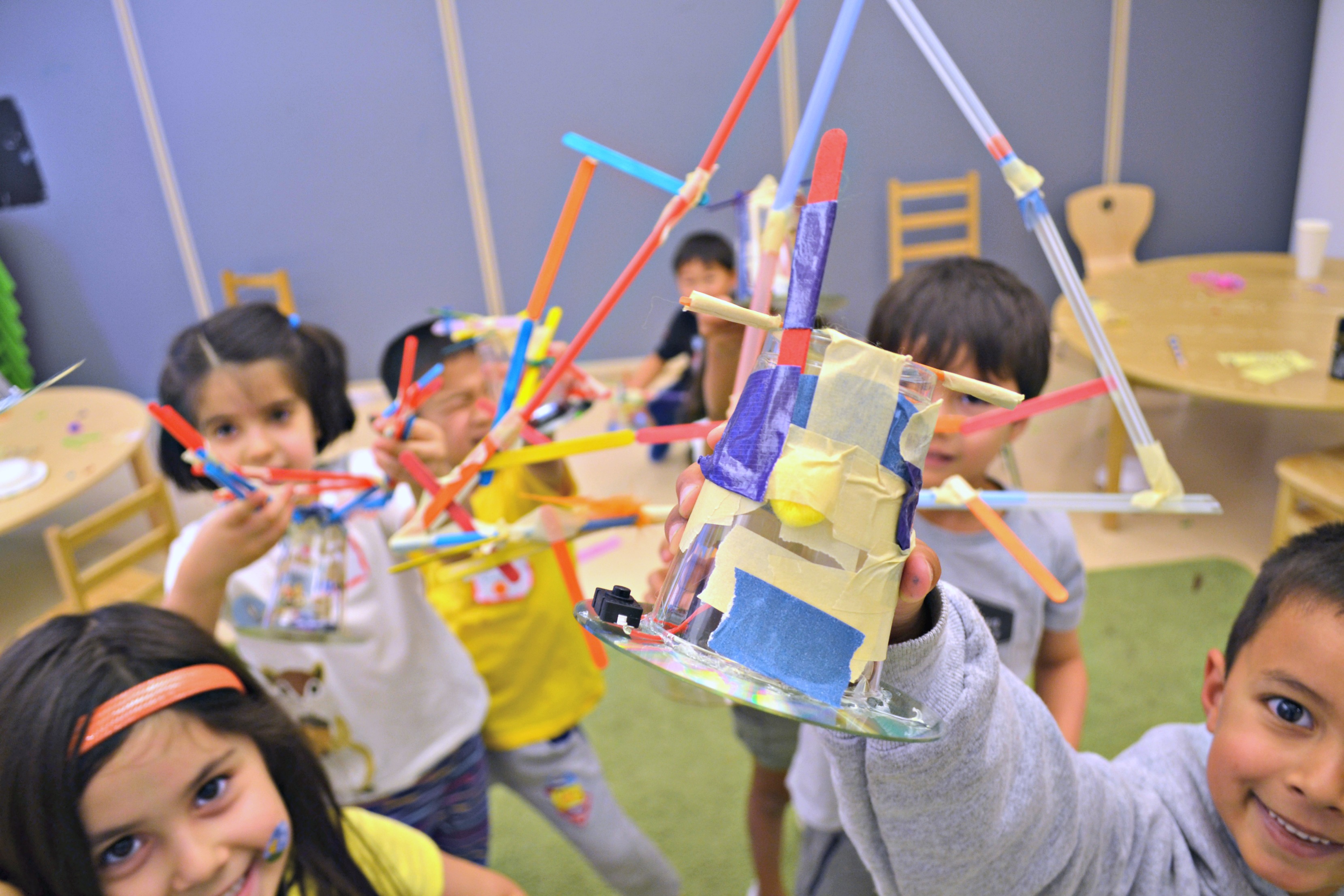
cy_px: 448
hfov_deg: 67.4
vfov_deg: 47.9
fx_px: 1008
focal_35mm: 27
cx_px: 672
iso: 400
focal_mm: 18
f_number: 4
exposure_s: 1/60
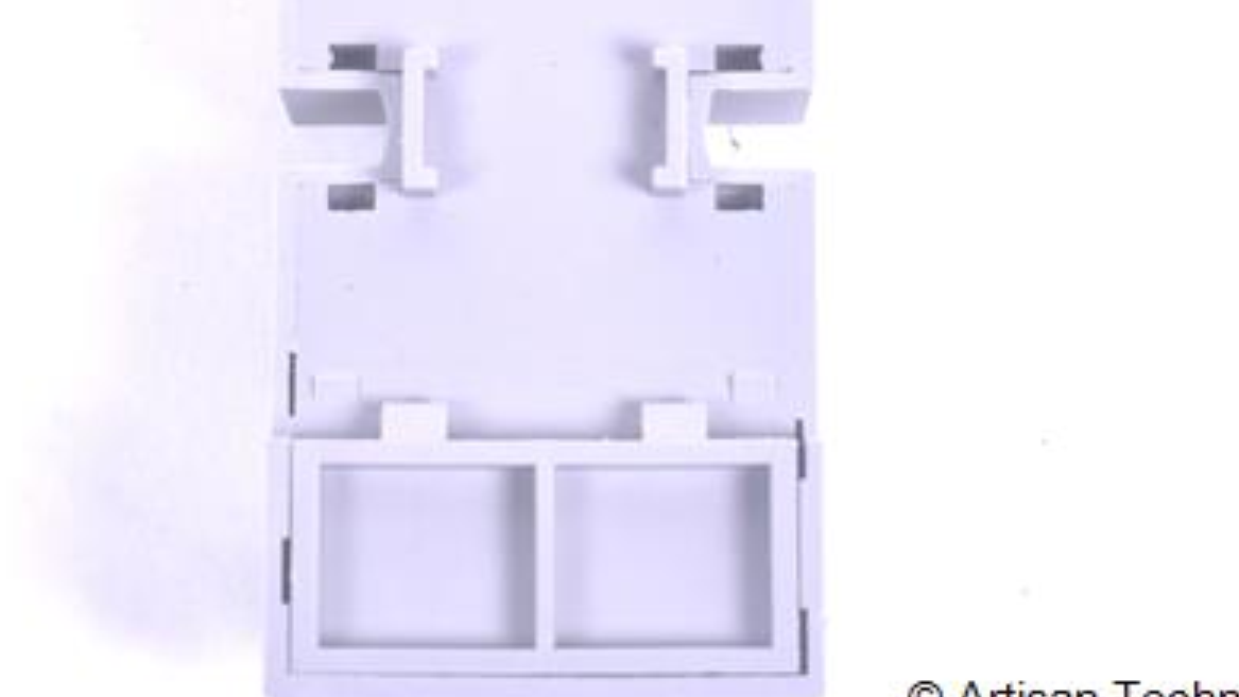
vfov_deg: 12.4
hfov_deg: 22.0
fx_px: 3187
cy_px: 95
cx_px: 570
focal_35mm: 97
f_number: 11
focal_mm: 40
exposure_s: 1/200
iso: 200
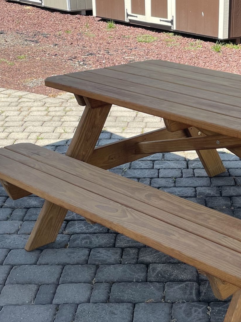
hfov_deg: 23.6
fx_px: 566
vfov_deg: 31.6
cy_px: 197
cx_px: 197
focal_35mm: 61
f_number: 1.6
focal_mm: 4.2
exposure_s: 1/1233
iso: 32
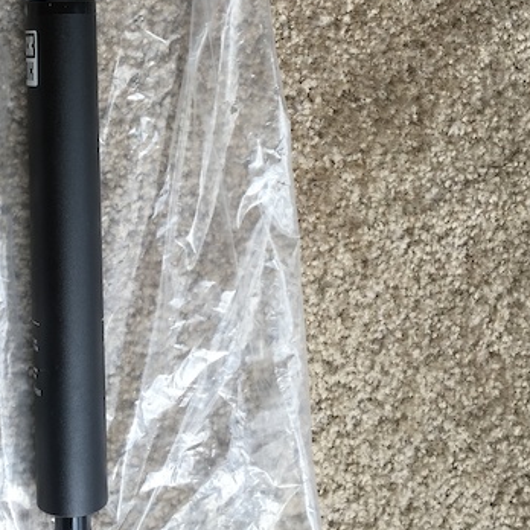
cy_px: 50
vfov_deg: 28.0
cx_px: 114
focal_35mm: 59
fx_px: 1022
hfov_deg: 28.5
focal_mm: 4.15
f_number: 2.2
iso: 25
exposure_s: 1/120
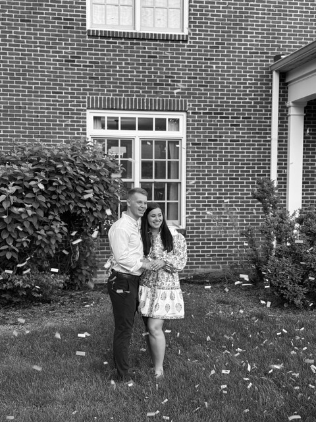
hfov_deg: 30.3
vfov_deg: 39.7
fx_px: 584
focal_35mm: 48
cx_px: 158
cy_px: 211
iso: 125
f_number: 1.78
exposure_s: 1/60
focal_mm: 6.76
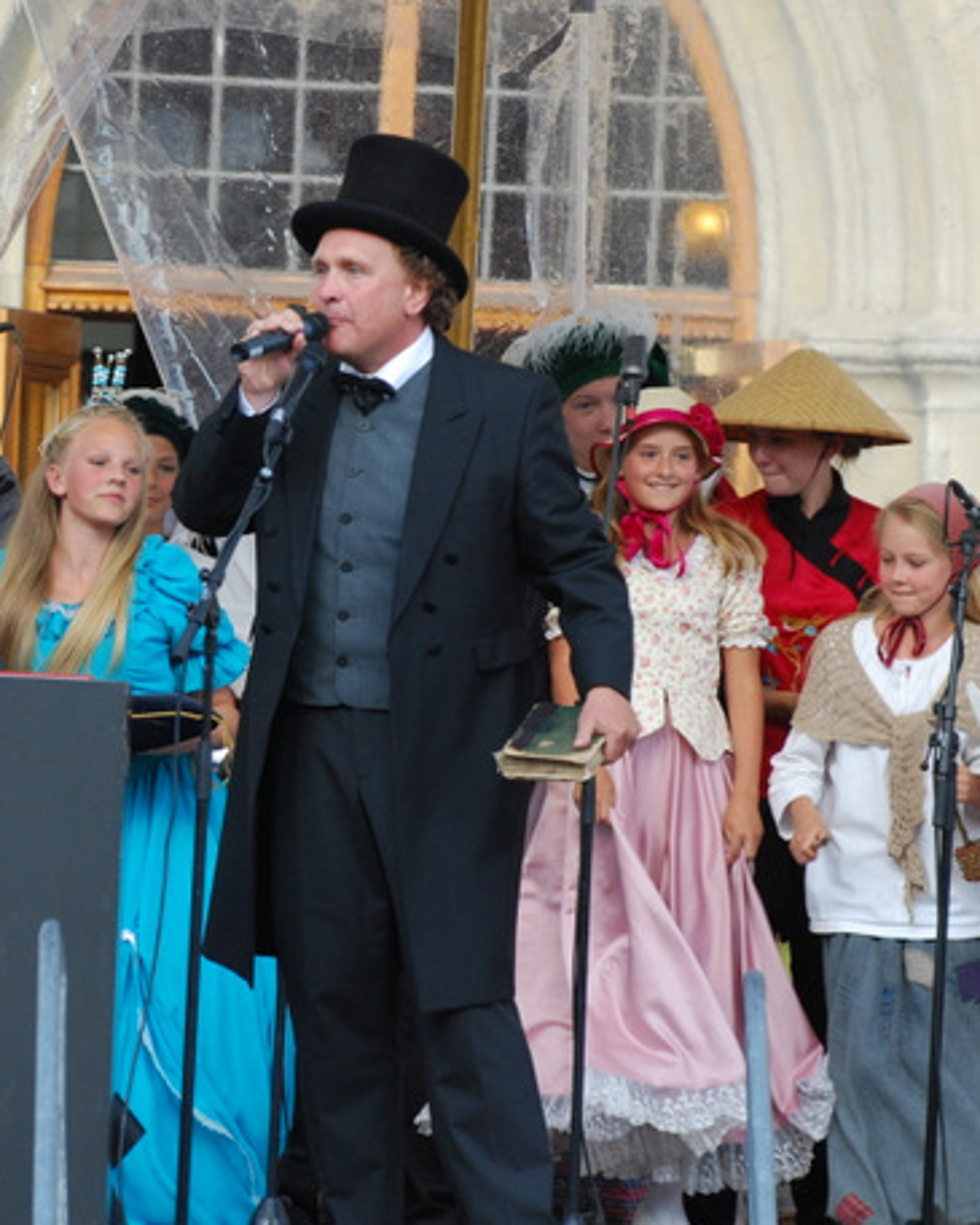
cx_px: 196
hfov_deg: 4.3
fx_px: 13005
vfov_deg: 5.4
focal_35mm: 359
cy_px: 626
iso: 400
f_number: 5
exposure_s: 1/320
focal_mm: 145
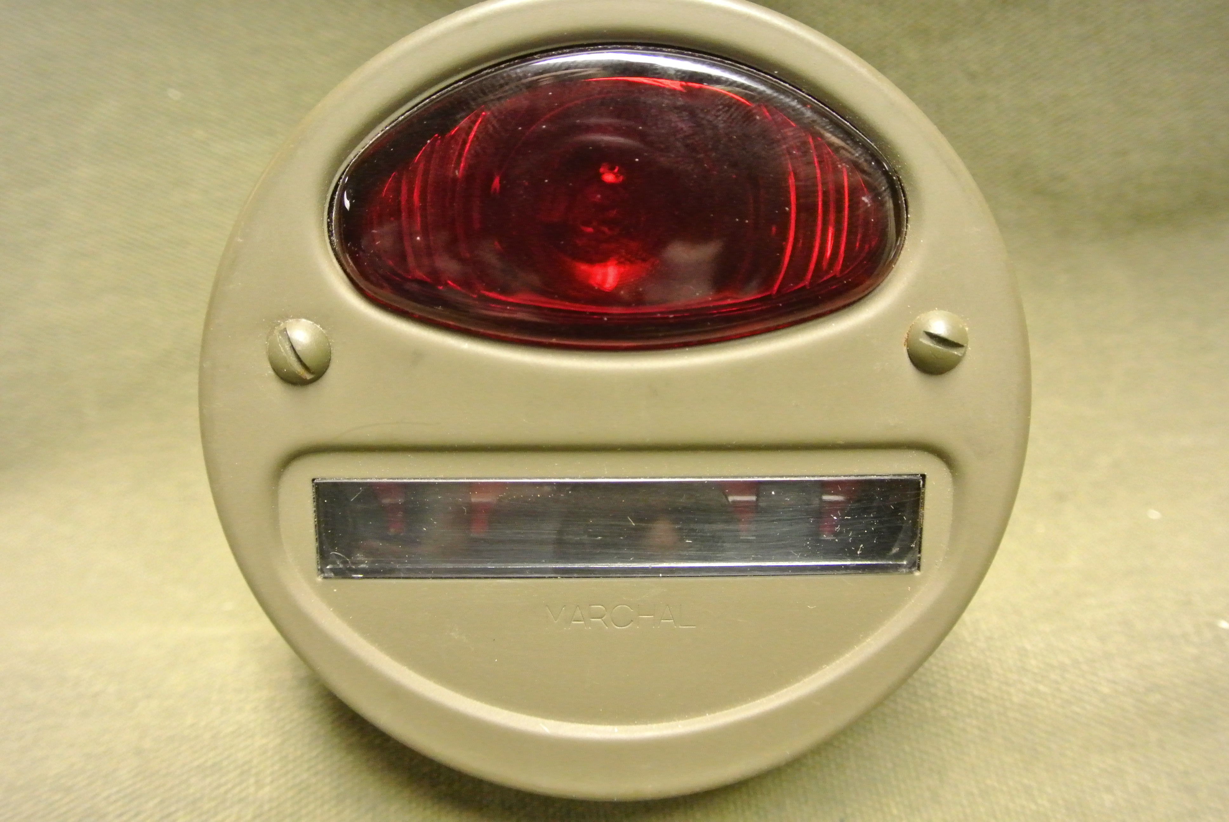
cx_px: 614
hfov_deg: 61.9
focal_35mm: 30
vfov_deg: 43.7
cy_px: 411
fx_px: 1025
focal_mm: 11.4
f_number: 3.5
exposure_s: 1/40
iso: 3200
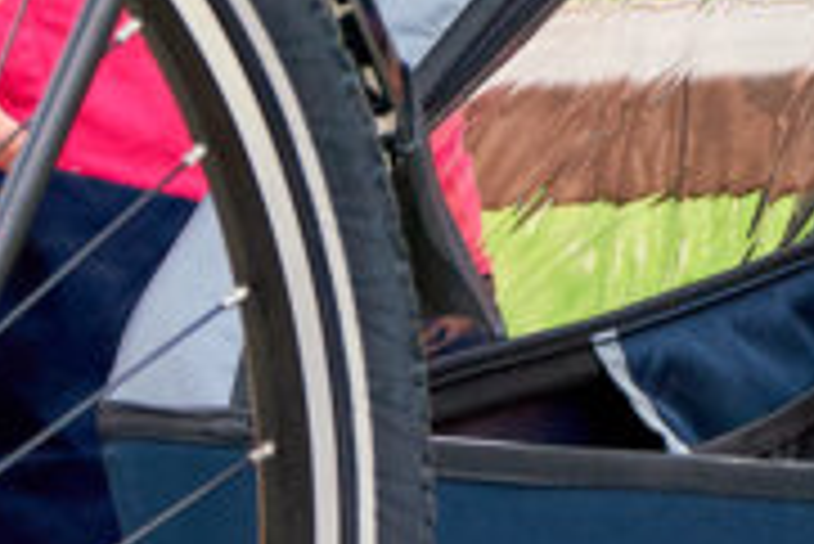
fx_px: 17062
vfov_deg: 1.8
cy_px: -445
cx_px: 1057
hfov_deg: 2.7
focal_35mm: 754
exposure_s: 1/400
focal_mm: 114
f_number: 5.6
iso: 400
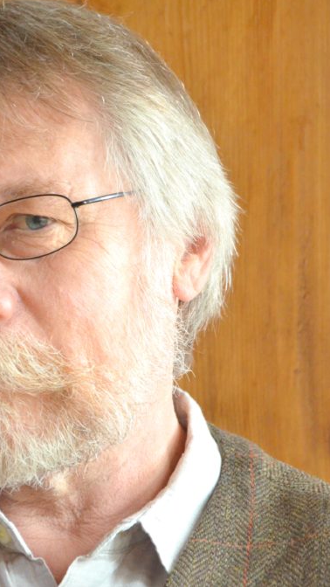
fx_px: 2971
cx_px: 53
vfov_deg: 11.3
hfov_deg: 6.3
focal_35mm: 191
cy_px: 293
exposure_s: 1/60
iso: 3200
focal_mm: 80
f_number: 5.3
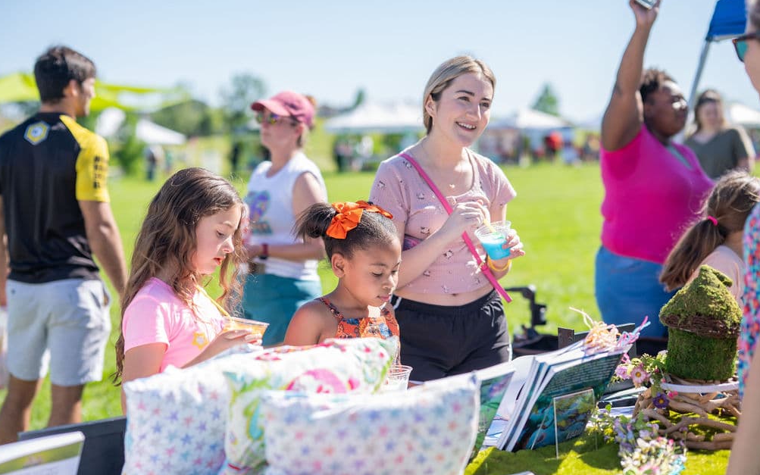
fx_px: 1077
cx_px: 380
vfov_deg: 24.9
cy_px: 230
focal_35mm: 52
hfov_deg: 38.9
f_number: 2
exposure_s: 1/2500
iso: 125
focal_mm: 50
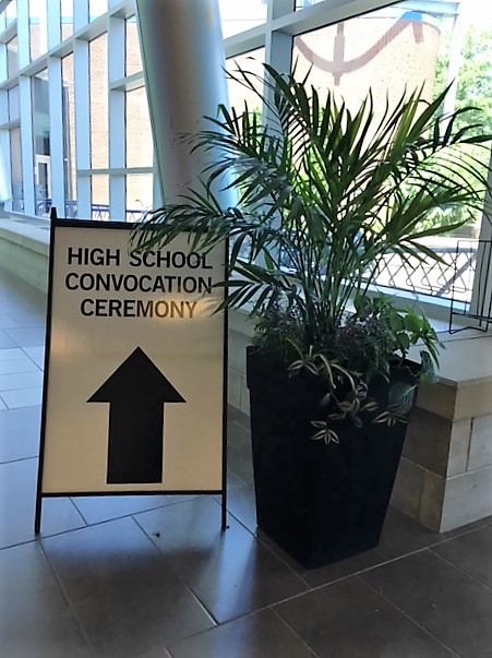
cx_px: 246
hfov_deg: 48.2
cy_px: 329
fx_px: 551
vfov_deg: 61.7
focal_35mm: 29
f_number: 2.2
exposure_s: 1/40
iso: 25
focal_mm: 4.15
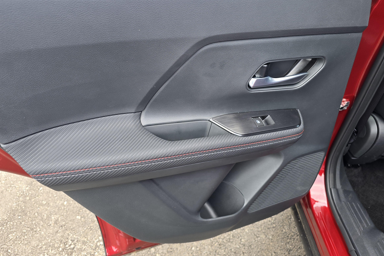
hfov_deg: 71.5
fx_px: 267
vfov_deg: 51.2
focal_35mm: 25
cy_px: 116
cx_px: 185
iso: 64
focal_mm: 6.3
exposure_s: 1/180
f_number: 1.7
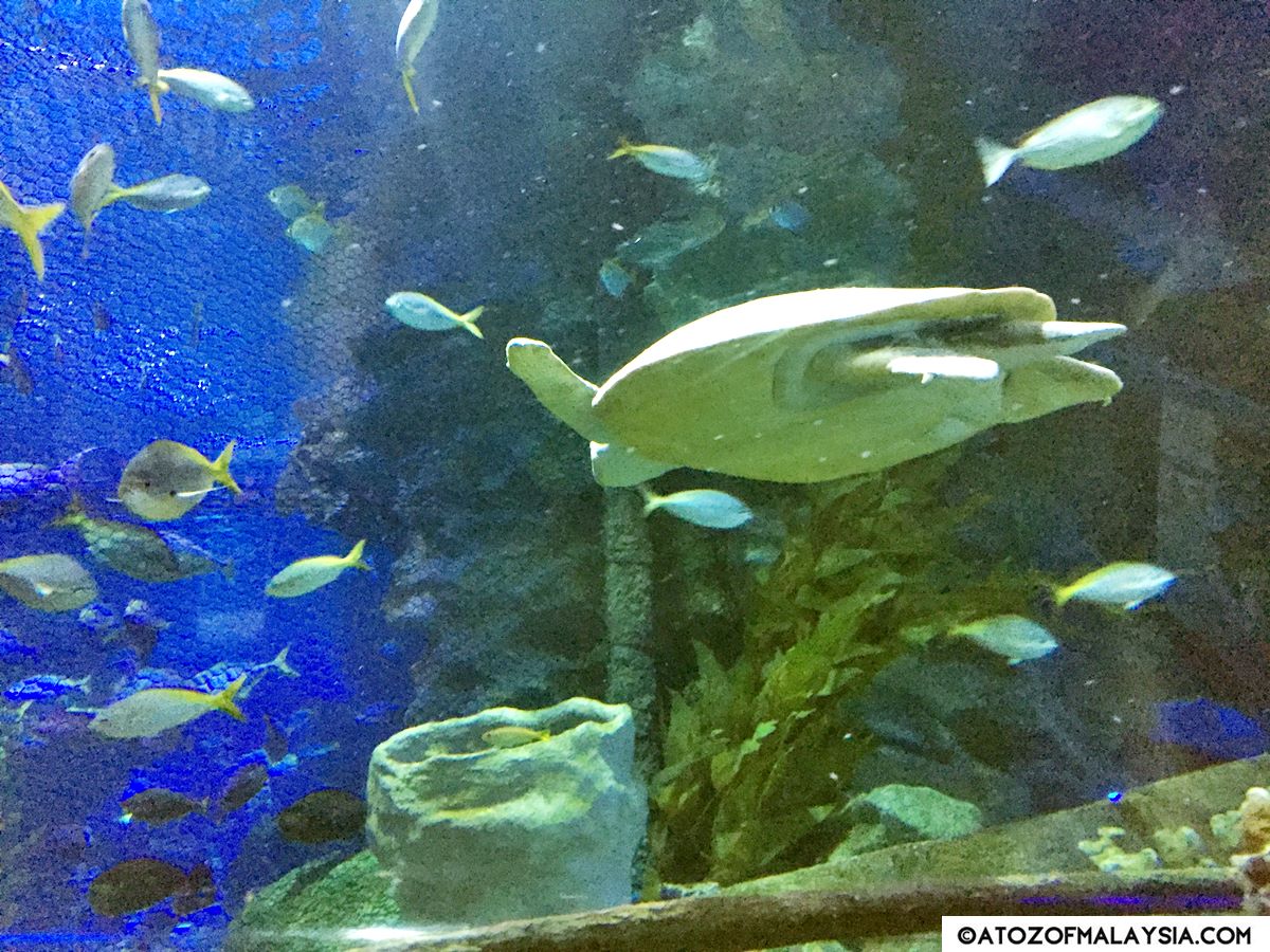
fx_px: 1064
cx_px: 635
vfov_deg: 48.2
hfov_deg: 61.7
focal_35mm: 29
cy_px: 476
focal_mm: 4.15
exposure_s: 1/17
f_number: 2.2
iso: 500
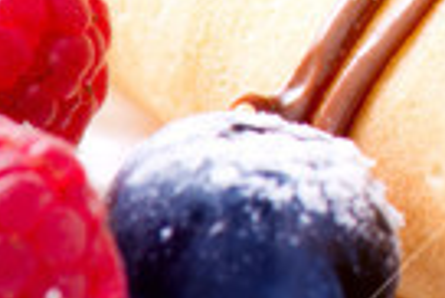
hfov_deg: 2.6
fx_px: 9776
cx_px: 901
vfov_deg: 1.7
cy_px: -231
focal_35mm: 790
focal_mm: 105
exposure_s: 1/125
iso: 64
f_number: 10
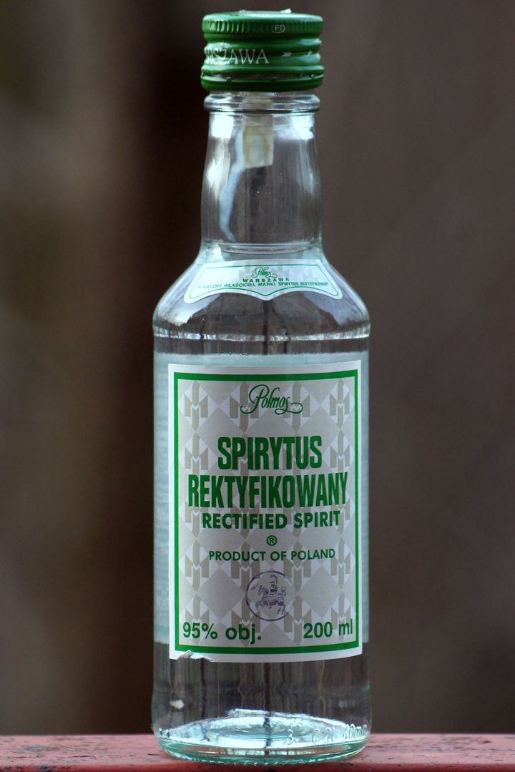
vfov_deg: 9.1
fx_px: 4825
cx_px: 258
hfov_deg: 6.1
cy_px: 386
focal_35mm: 225
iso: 640
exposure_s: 1/250
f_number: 5.6
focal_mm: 150
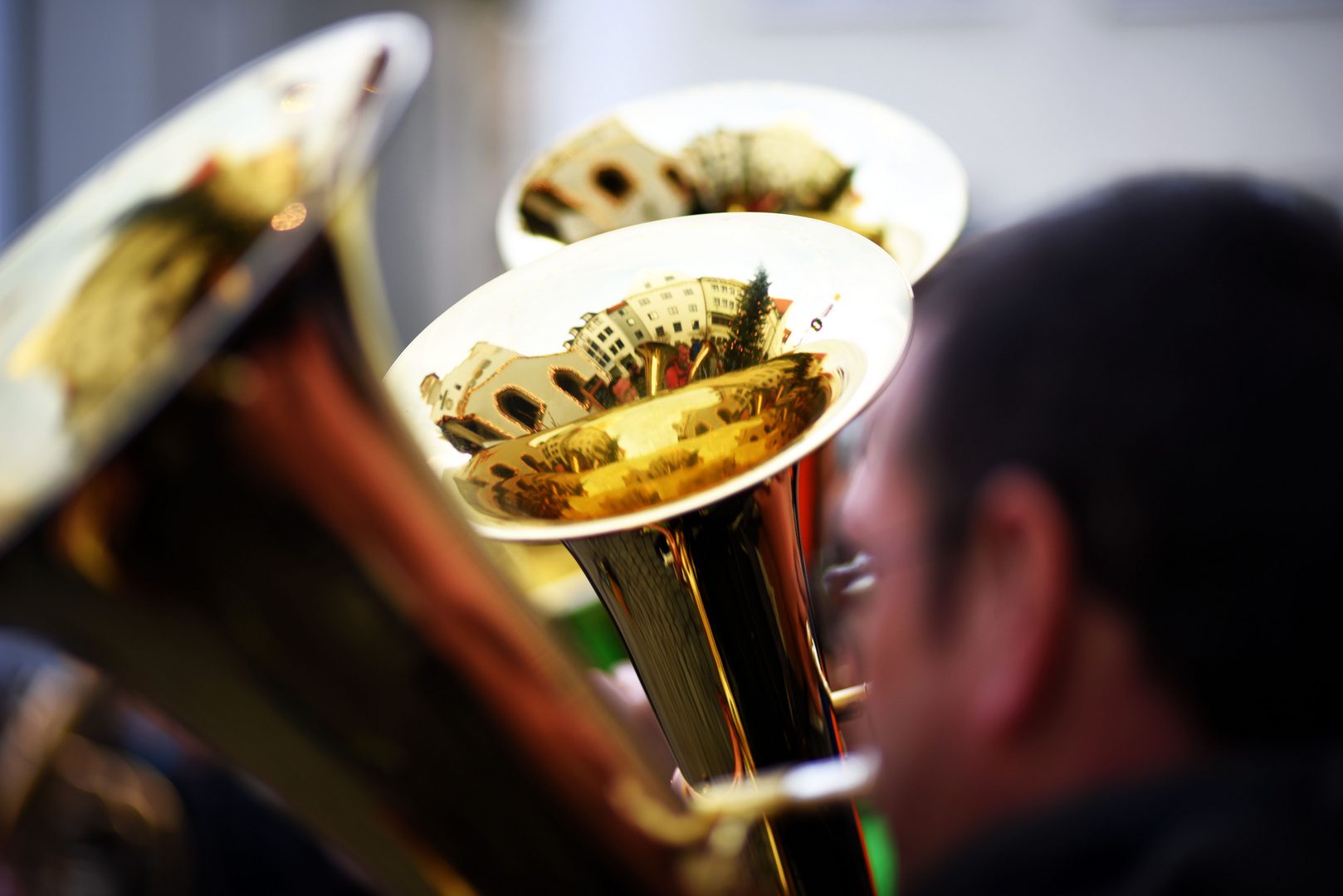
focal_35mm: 100
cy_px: 448
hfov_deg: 20.4
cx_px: 672
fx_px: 3732
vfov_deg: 13.7
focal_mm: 100
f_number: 2
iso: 140
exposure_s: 1/200
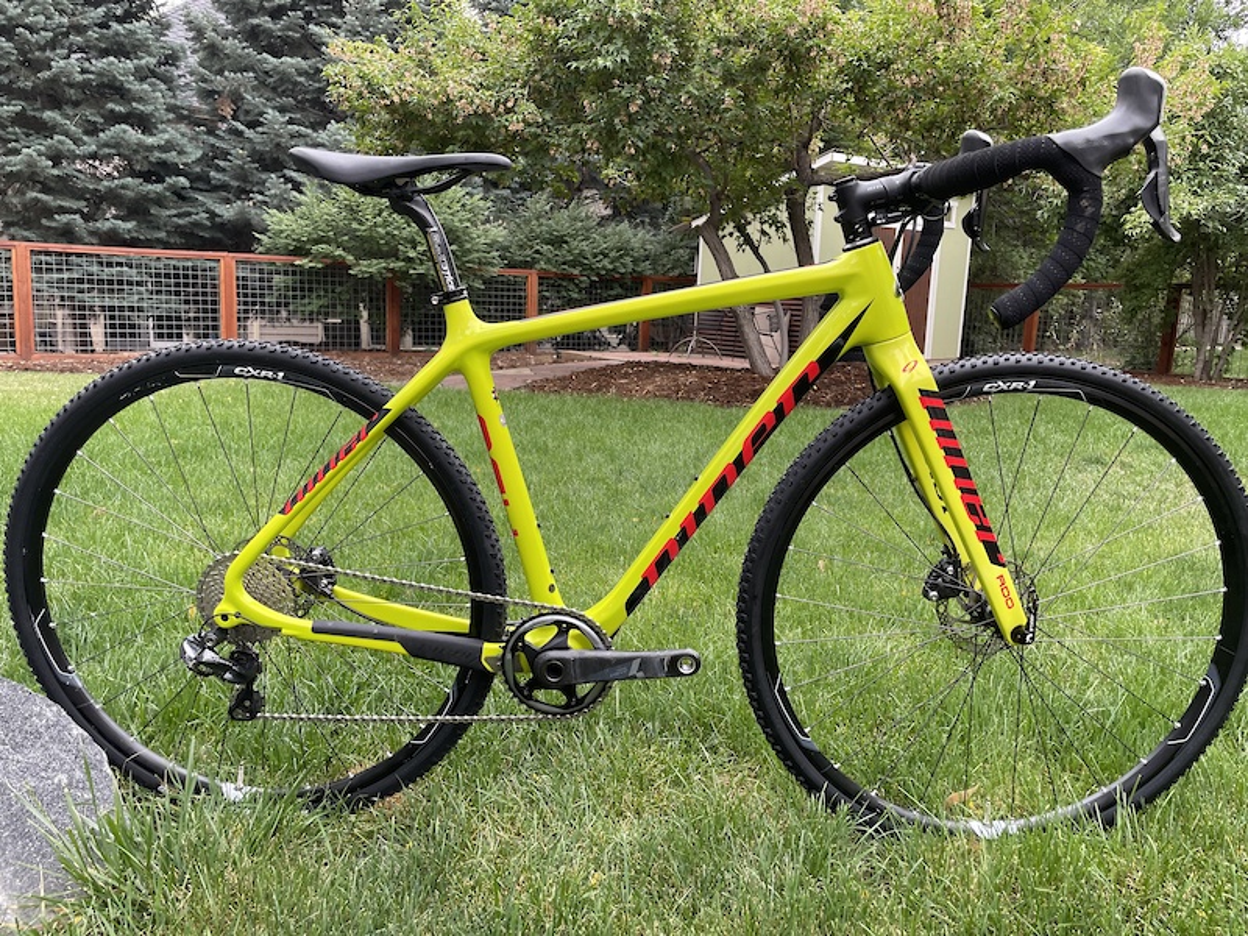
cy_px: 468
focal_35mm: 26
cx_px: 624
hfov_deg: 67.3
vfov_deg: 53.1
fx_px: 937
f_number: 1.6
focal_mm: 4.2
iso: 64
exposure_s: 1/121
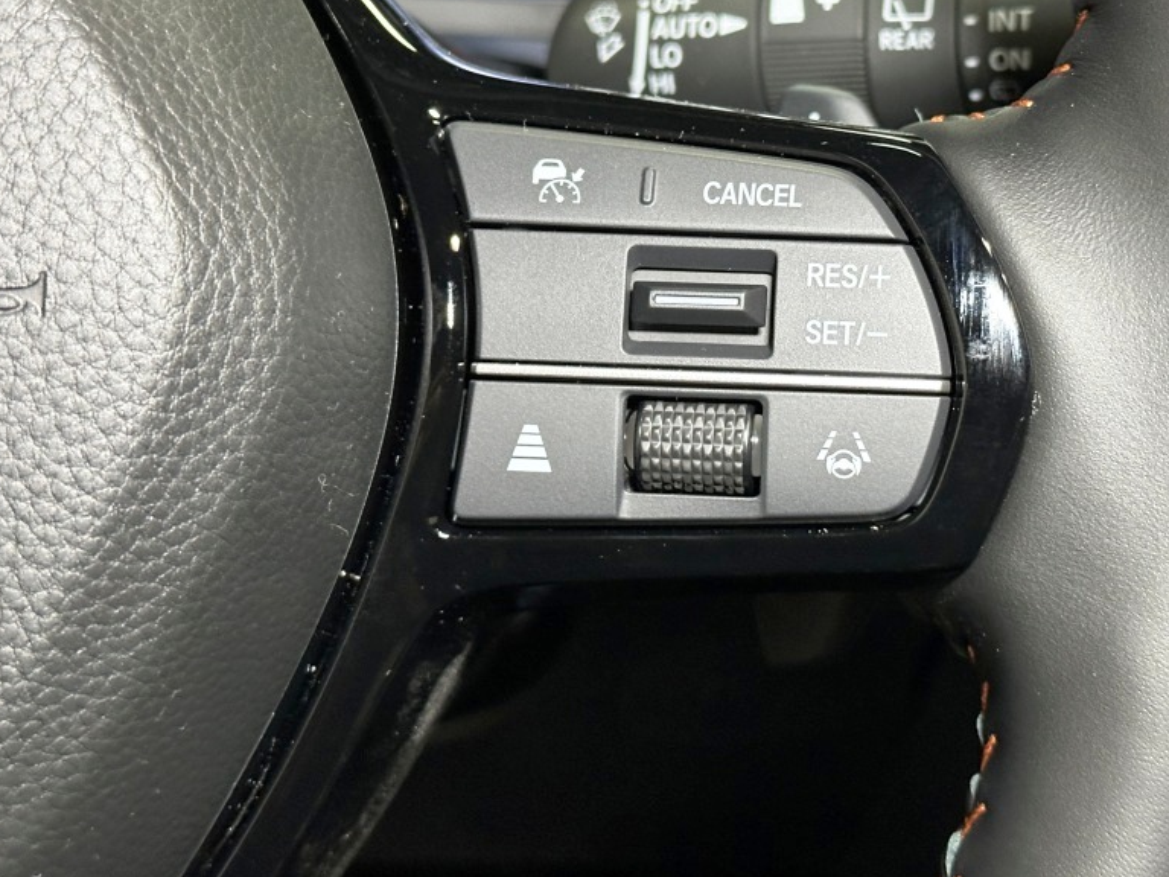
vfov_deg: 22.9
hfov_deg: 30.2
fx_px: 2161
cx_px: 711
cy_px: 311
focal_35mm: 64
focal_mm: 6.86
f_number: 1.78
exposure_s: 1/40
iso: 500
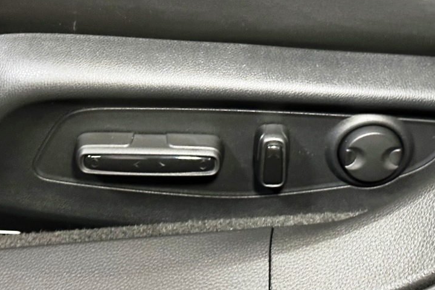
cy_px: 83
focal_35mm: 71
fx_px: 858
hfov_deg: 28.4
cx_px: 199
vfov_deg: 19.1
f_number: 1.78
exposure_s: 1/24
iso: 640
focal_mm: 6.86
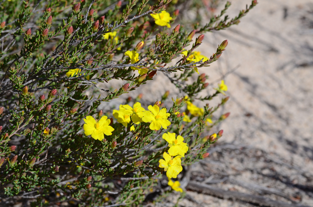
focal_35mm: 105
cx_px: 156
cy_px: 104
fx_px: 911
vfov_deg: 13.0
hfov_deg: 19.5
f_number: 13
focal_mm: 70
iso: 400
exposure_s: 1/640
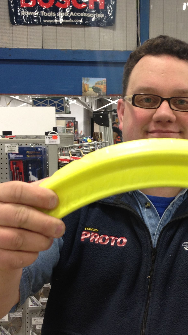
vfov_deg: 34.9
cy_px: 171
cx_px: 153
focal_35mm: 60
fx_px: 532
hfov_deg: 19.8
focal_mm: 4.28
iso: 64
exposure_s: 1/20
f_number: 2.4
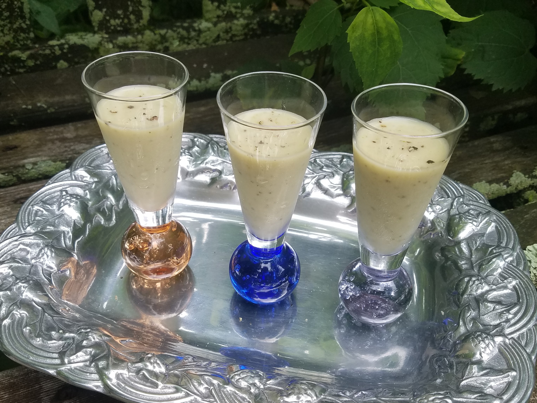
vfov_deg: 53.1
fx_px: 403
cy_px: 202
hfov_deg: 67.3
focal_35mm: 26
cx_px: 268
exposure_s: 1/387
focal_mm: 4.2
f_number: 1.7
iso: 50
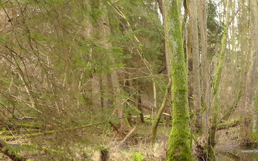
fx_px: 415
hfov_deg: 31.3
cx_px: 273
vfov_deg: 20.7
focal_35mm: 59
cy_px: 187
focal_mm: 4.7
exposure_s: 1/50
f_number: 3.5
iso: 400
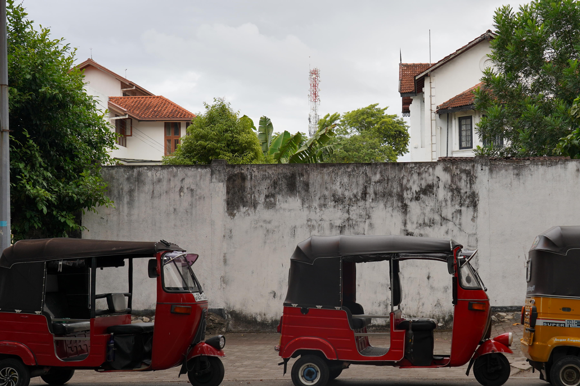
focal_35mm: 54
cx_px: 379
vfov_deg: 25.1
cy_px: 197
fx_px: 870
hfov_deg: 36.6
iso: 160
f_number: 5.6
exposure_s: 1/50
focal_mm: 39
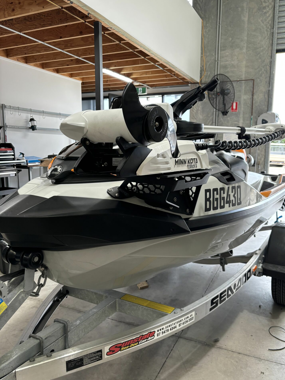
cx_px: 153
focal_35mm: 28
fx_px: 307
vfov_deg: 63.4
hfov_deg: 49.7
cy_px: 194
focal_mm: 5.96
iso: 125
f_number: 1.6
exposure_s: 1/100
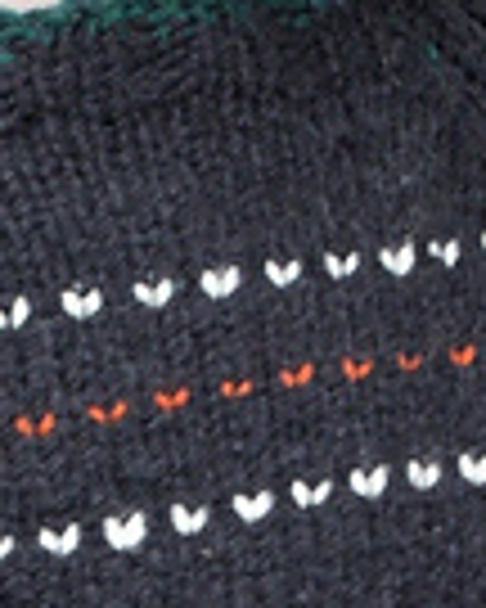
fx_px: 9511
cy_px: 734
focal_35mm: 529
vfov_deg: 3.7
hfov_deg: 2.9
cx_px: 207
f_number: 4.9
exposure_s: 1/60
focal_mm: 24
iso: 217
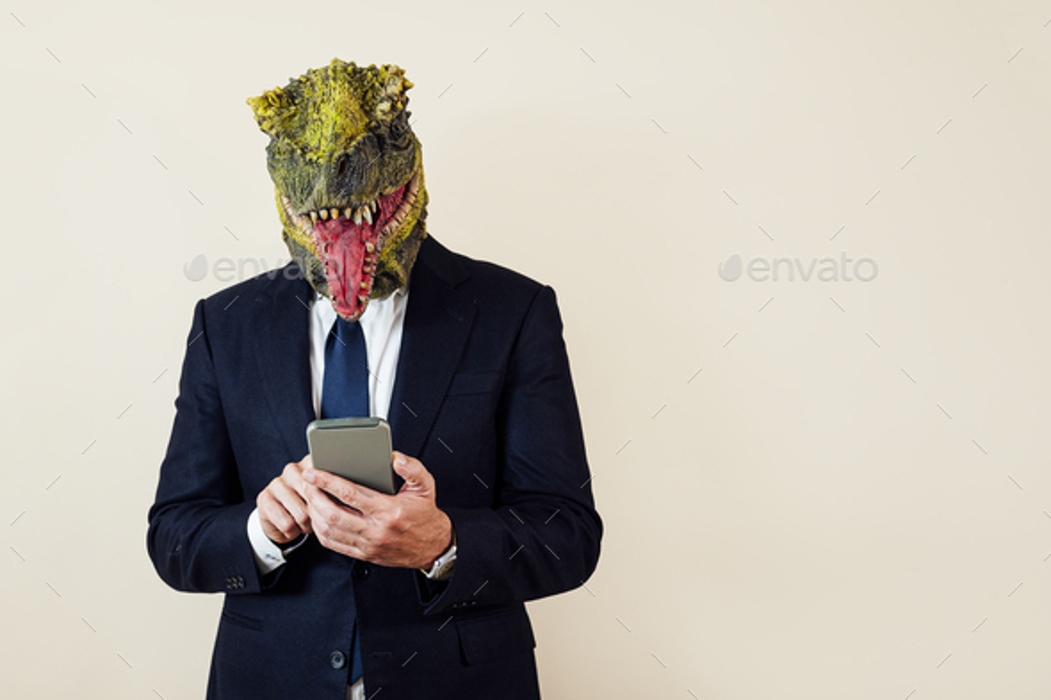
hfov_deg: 54.4
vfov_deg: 37.8
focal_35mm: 35
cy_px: 350
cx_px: 526
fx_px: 1021
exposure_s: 1/80
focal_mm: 35
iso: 500
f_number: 4.5
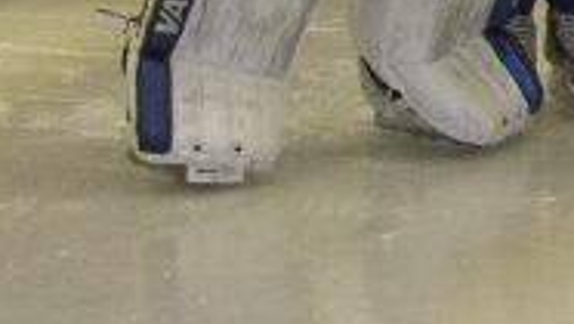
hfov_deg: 9.9
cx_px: 972
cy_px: -324
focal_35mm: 208
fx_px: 3169
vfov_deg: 5.7
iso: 88
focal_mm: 8
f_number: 3.2
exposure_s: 1/60.1
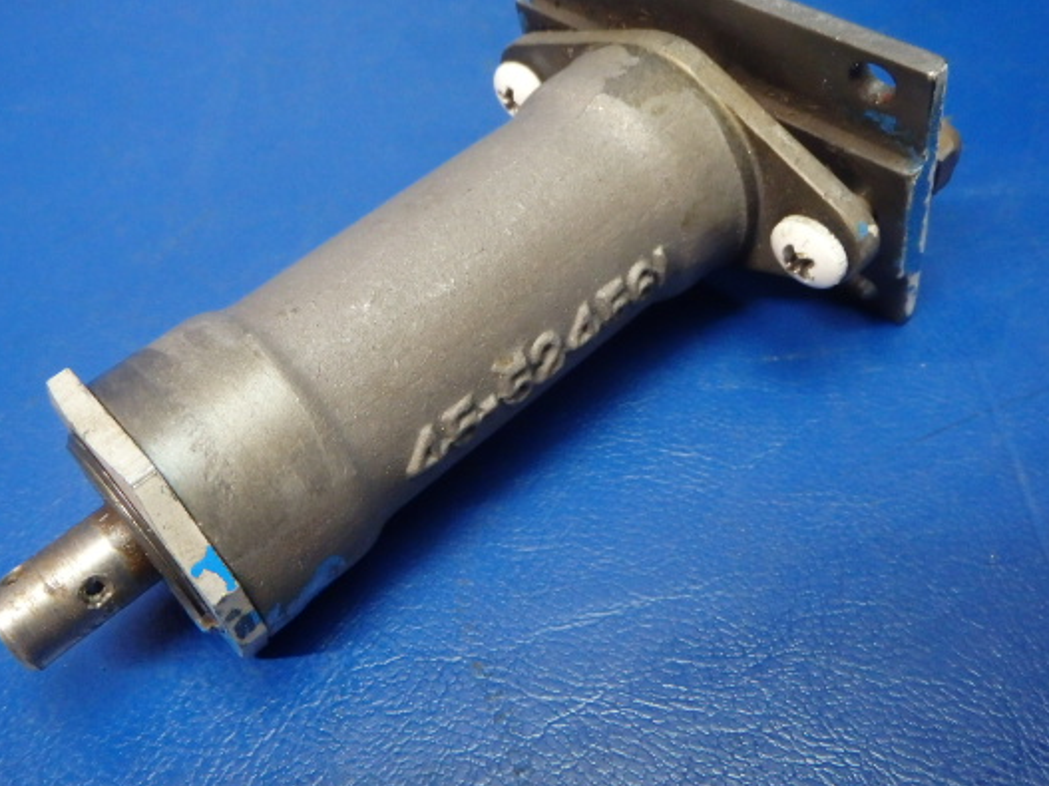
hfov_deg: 53.8
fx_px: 1030
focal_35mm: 34
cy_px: 348
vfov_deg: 41.7
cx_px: 450
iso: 800
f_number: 3.9
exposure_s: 1/20
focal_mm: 5
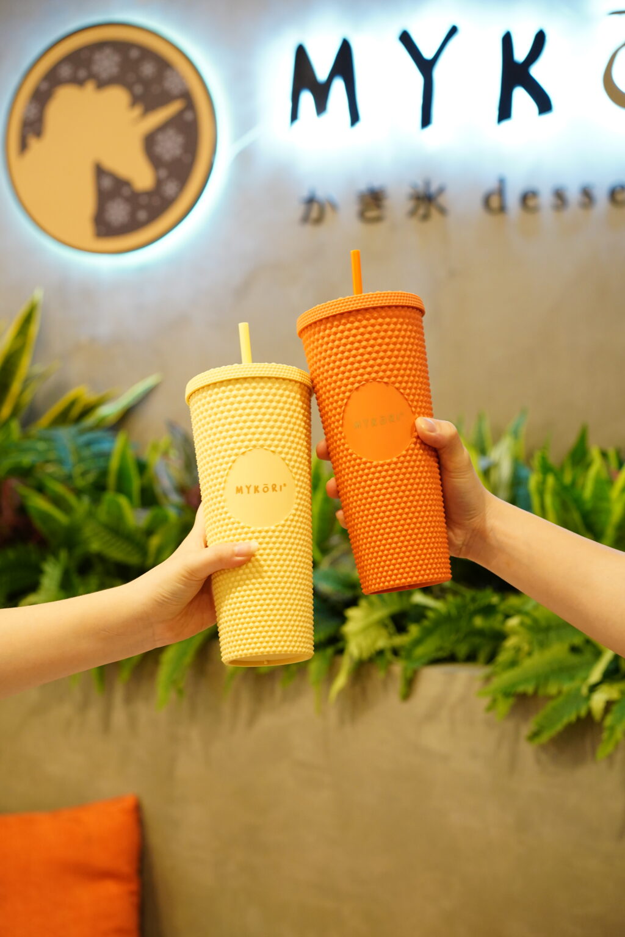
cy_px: 468
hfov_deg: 24.6
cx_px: 312
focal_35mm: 55
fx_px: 1432
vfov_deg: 36.2
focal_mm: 55
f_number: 4
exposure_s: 1/60
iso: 2500
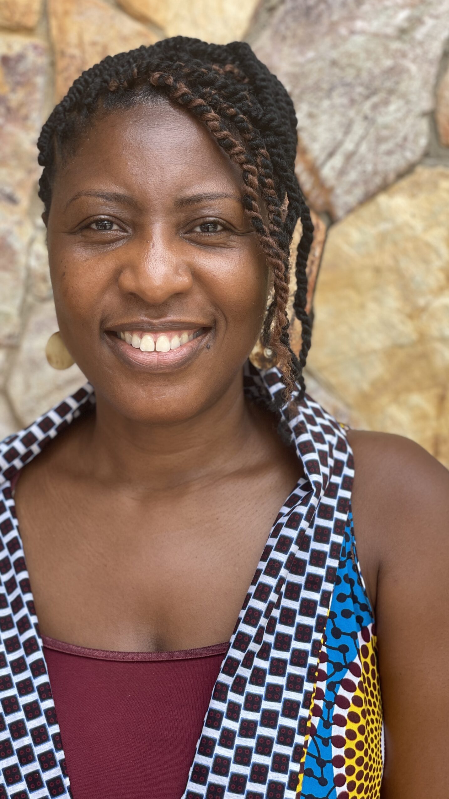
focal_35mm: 57
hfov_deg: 21.0
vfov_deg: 36.6
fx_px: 1206
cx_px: 175
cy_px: 400
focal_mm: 6
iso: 25
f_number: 2
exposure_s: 1/122
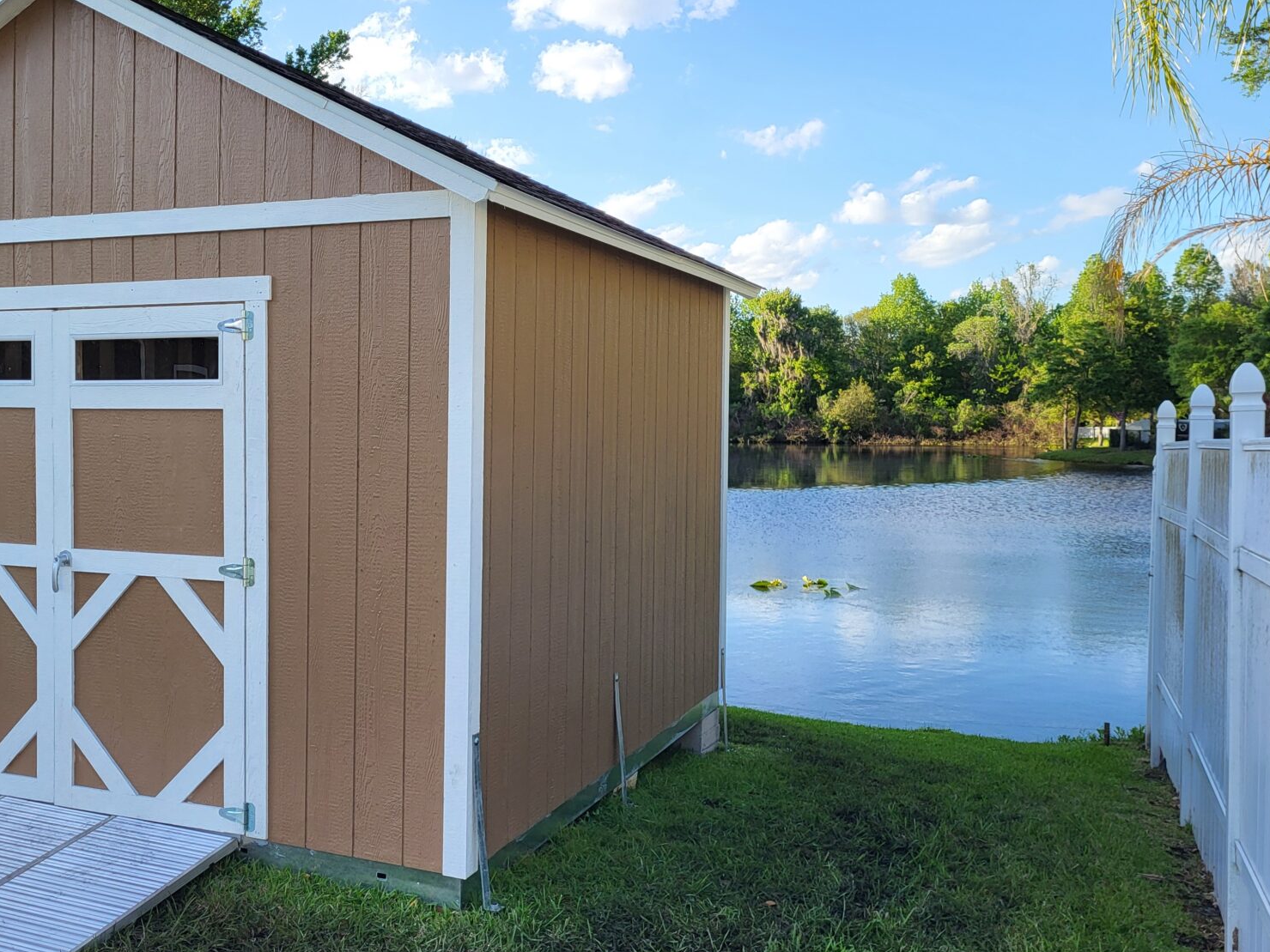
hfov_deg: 50.4
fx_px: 1321
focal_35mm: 36
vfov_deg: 39.6
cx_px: 424
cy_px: 466
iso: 40
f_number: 1.8
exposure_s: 1/799
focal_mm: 5.4
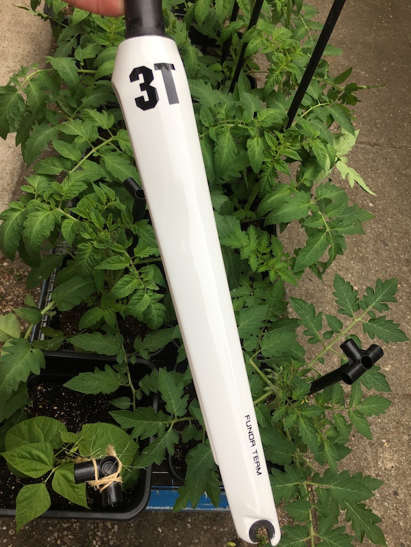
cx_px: 206
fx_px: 459
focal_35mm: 29
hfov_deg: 48.2
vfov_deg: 61.7
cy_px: 274
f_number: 2.2
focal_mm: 4.15
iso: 32
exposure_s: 1/120
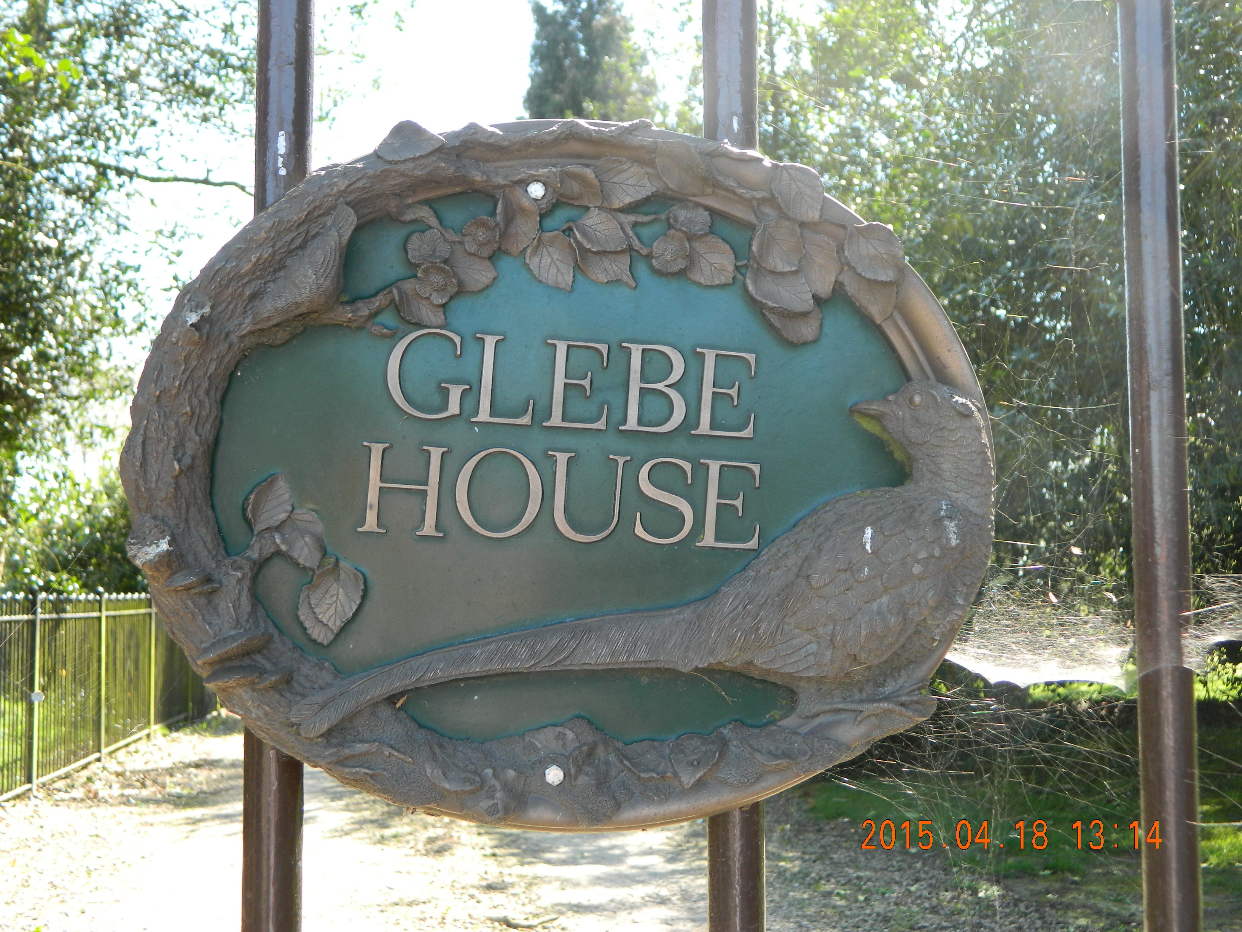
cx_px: 621
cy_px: 466
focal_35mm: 47
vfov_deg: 30.9
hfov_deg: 40.4
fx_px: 1686
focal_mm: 8.4
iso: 80
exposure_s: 1/60
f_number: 3.6
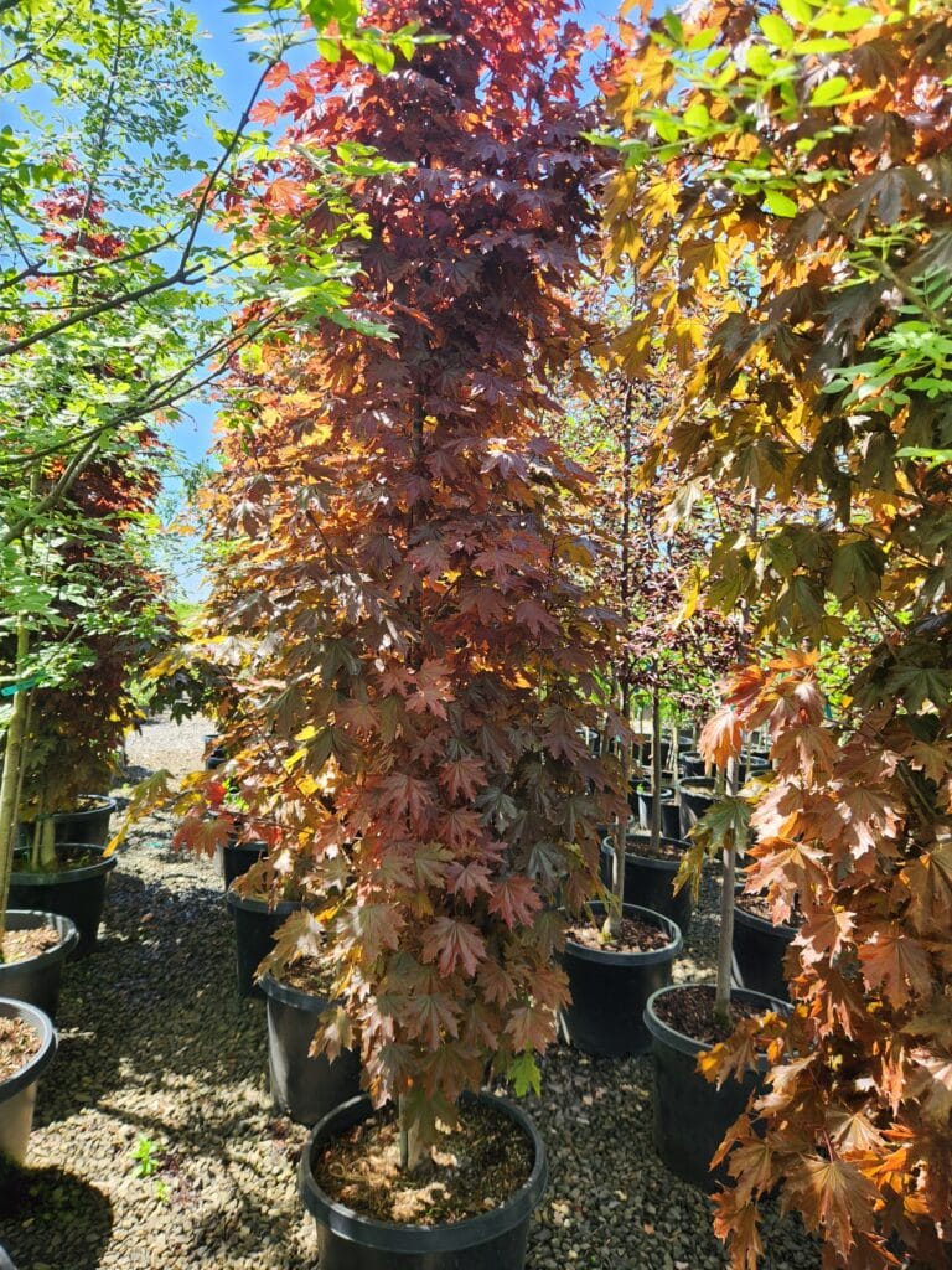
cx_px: 476
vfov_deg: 73.9
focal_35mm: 23
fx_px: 843
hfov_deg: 58.9
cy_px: 635
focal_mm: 5.4
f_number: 1.8
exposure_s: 1/219
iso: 20
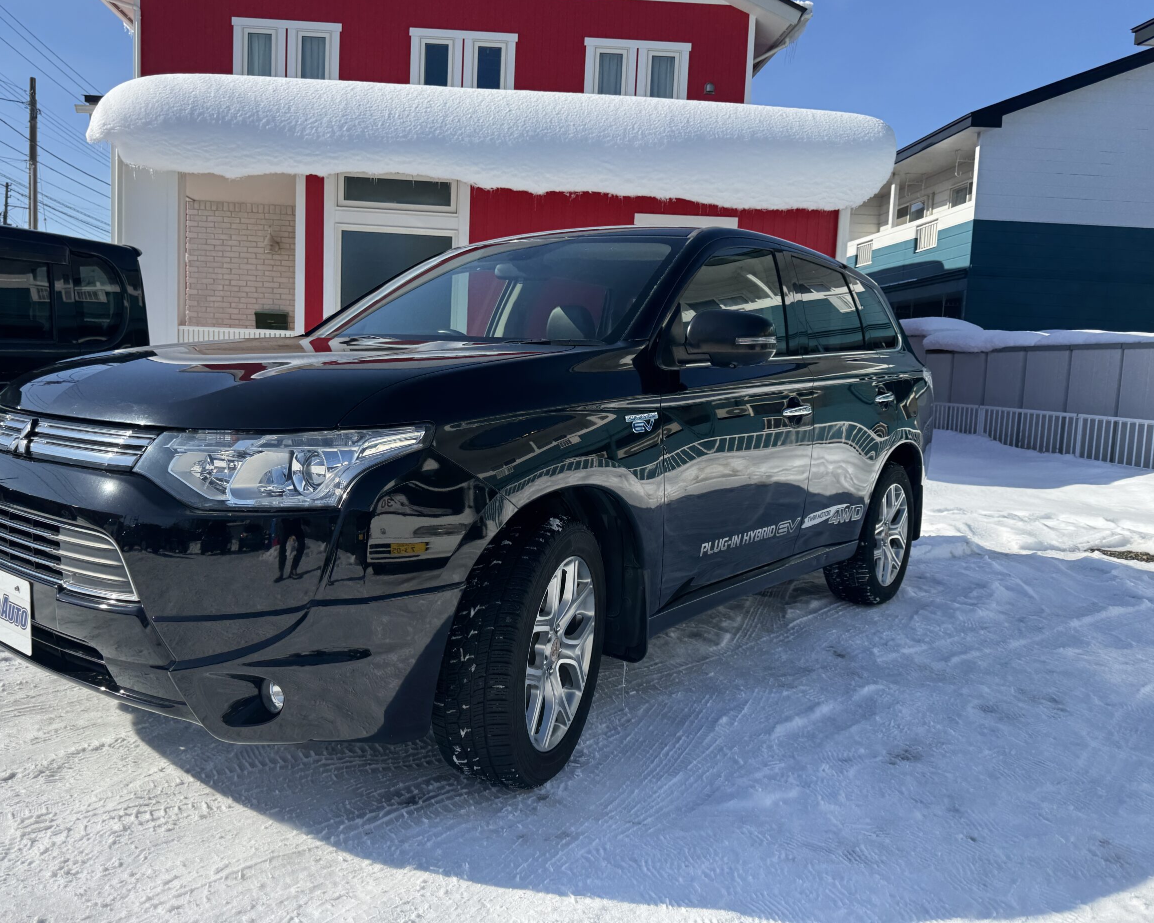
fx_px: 888
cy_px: 443
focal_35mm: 26
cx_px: 525
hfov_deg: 65.9
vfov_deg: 54.9
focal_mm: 6.76
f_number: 1.78
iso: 80
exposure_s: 1/4310
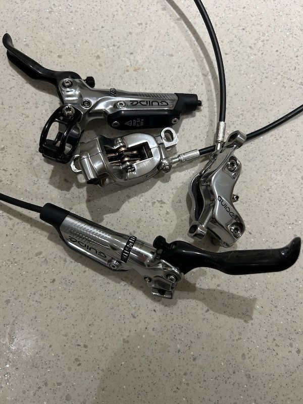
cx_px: 152
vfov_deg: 67.3
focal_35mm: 26
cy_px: 202
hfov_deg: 53.1
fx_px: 303
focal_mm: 5.7
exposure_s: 1/50
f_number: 1.5
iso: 100
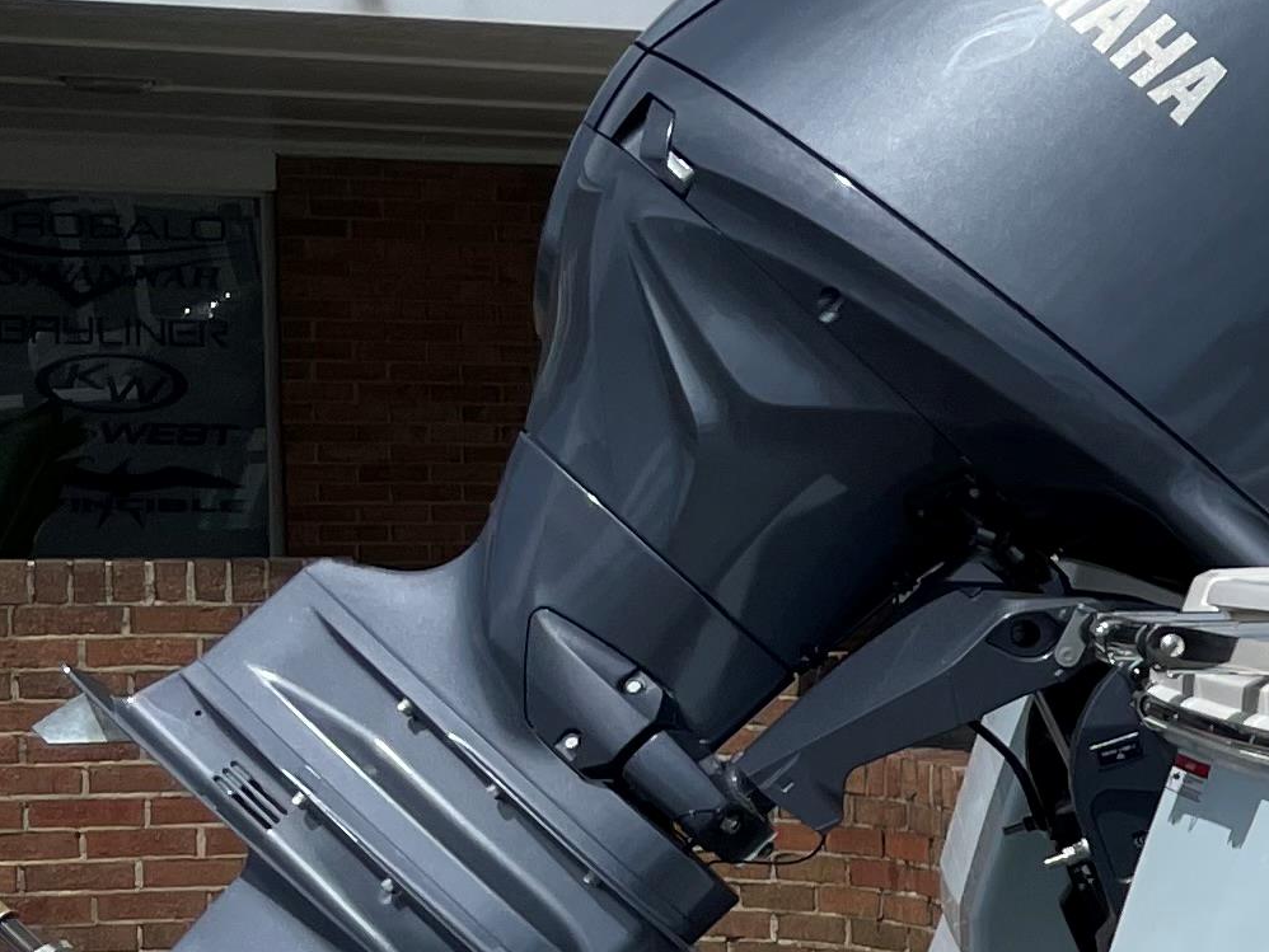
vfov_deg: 14.1
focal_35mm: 105
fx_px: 3850
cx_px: 2480
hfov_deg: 15.3
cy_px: 637
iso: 32
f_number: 1.6
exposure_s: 1/9091
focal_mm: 4.2
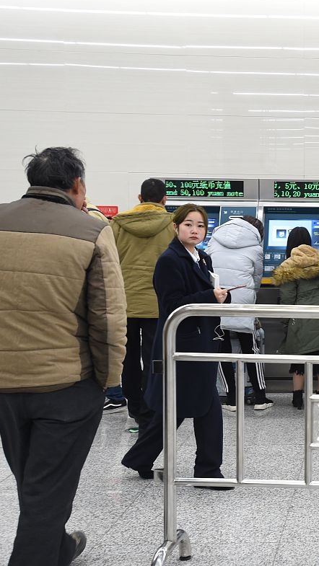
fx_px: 841
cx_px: 410
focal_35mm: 56
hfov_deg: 19.8
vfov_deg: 37.2
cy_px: 279
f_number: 5
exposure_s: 1/100
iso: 1600
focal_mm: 35
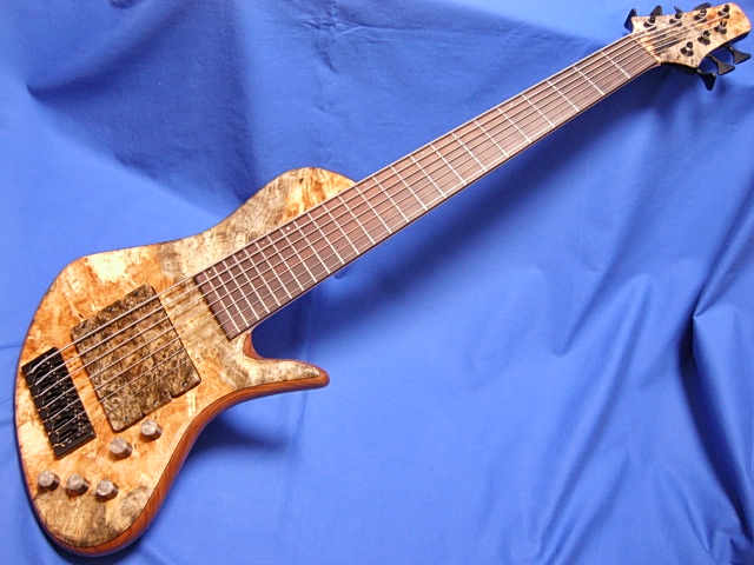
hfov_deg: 51.4
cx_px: 377
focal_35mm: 36
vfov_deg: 39.7
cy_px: 282
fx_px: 784
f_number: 2.7
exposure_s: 1/4
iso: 154
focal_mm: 7.5
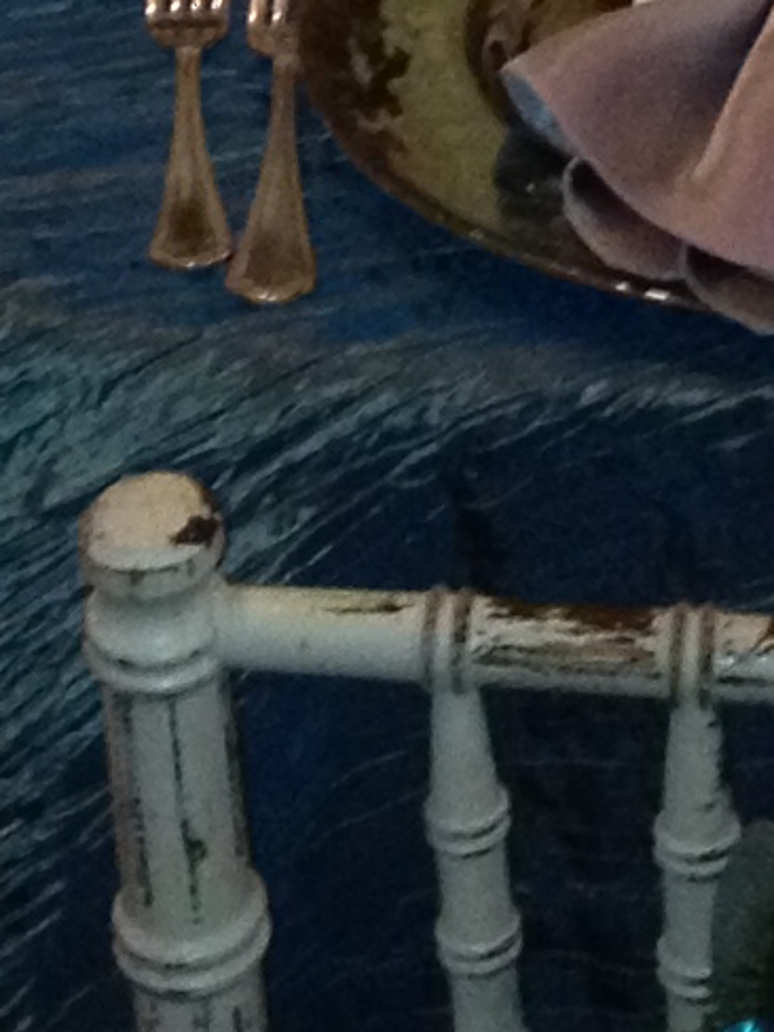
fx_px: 6976
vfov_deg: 7.6
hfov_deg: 6.3
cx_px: 747
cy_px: -1880
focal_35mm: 234
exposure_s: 1/16
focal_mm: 4.28
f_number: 2.4
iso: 250
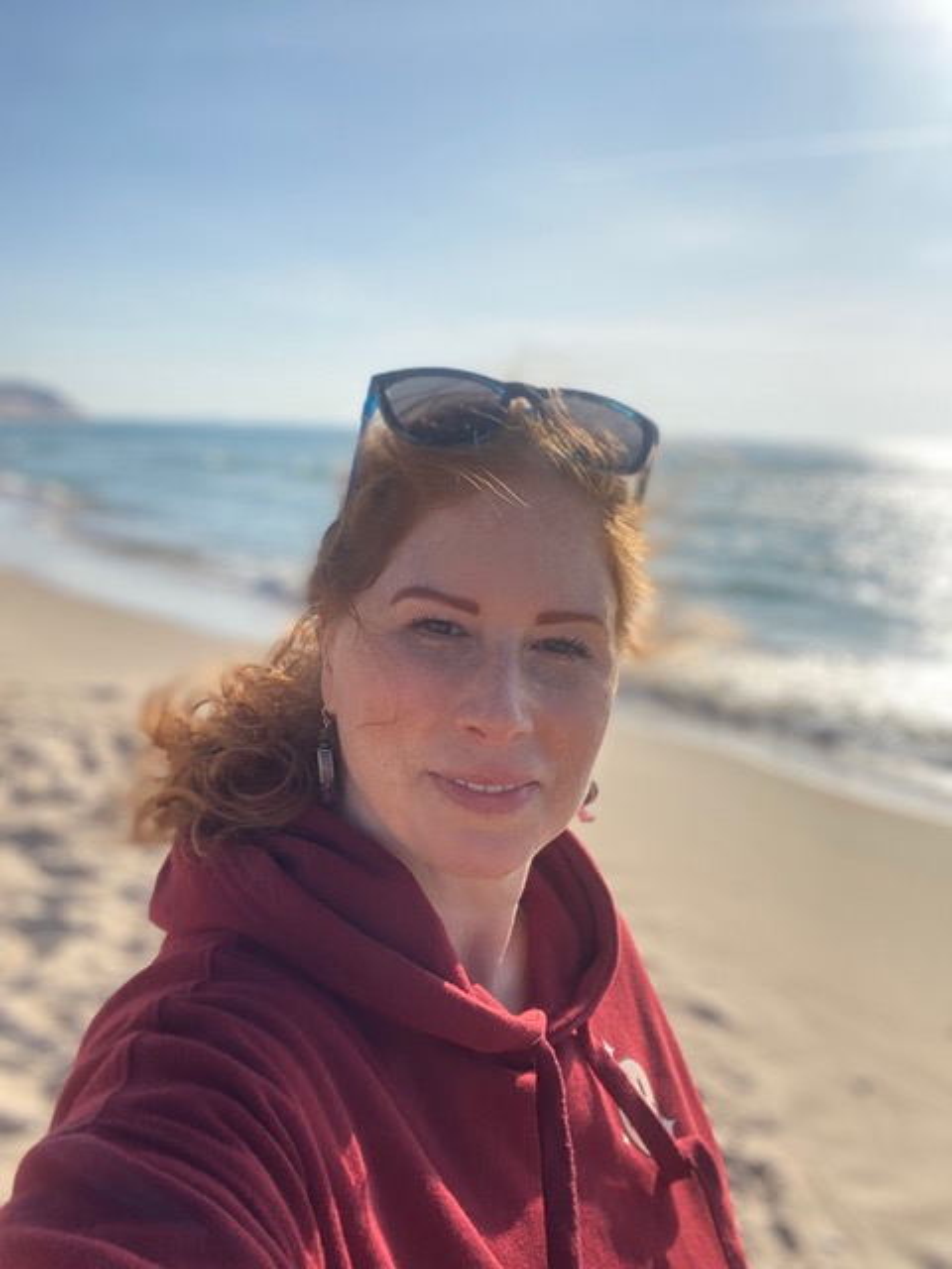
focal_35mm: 30
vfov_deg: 60.0
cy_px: 634
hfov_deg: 46.8
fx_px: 1100
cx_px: 476
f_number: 2.2
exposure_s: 1/750
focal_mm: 2.71
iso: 25
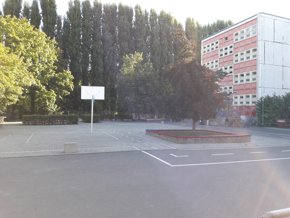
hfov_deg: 63.4
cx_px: 145
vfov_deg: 49.7
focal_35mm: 28
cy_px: 109
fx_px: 235
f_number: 1.9
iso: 40
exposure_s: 1/189
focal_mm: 3.7
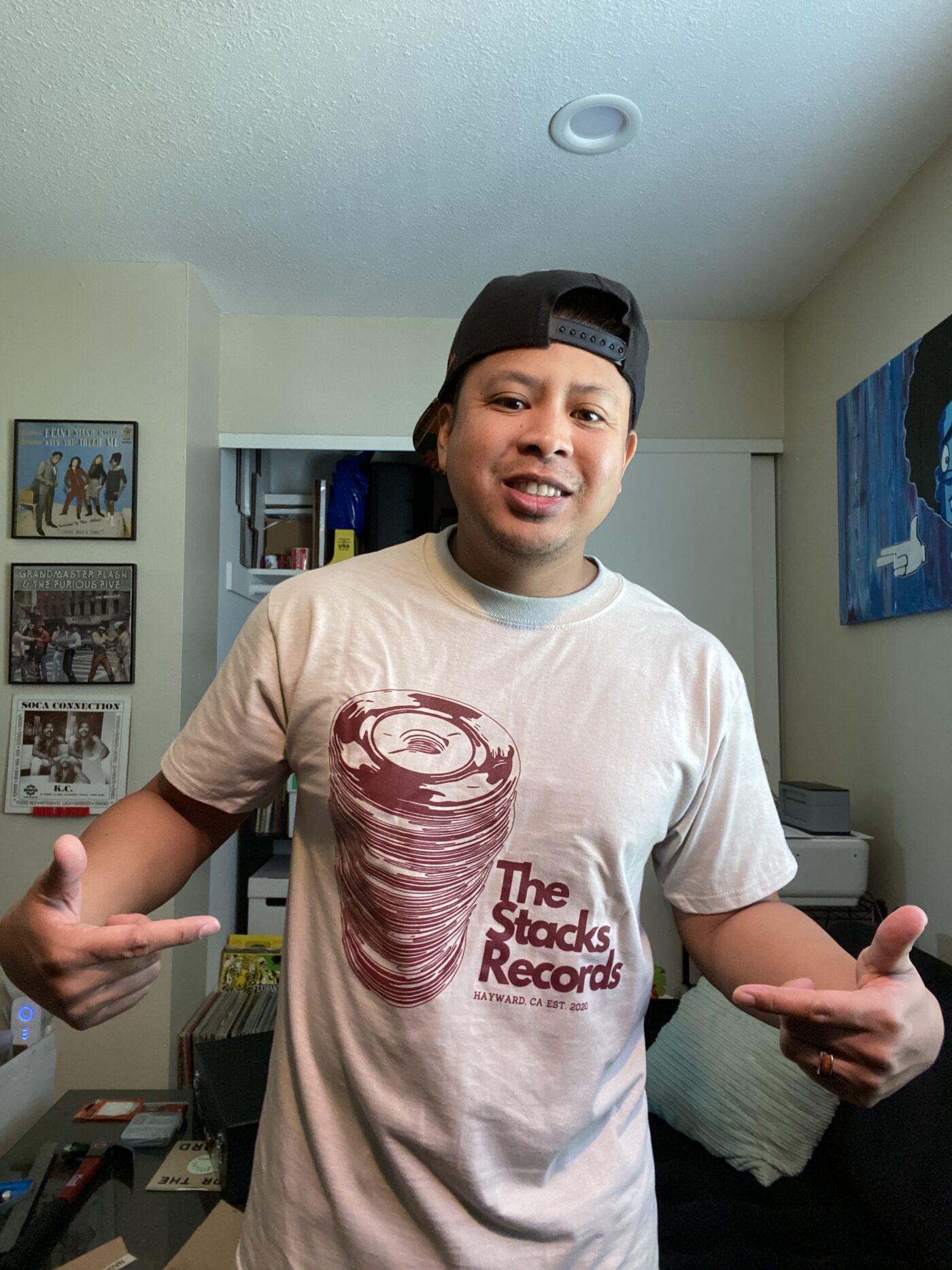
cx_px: 476
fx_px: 843
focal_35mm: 23
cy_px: 635
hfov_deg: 58.9
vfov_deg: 73.9
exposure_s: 1/30
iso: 400
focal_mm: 2.71
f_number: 2.2
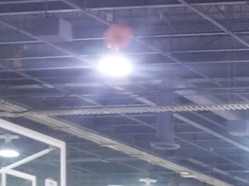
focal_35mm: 130
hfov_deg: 12.8
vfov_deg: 10.5
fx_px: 935
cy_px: 373
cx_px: 528
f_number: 1.7
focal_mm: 4.25
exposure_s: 1/24
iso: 200
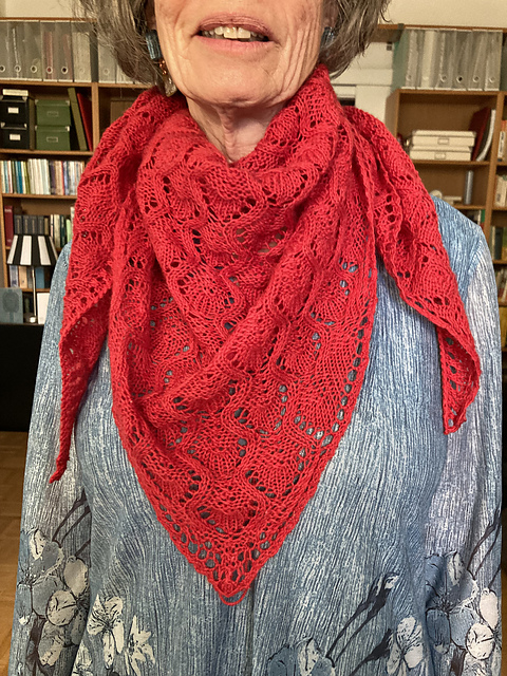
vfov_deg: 63.4
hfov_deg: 49.7
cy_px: 338
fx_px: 547
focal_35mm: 28
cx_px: 254
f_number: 1.8
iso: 320
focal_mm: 3.99
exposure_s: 1/42
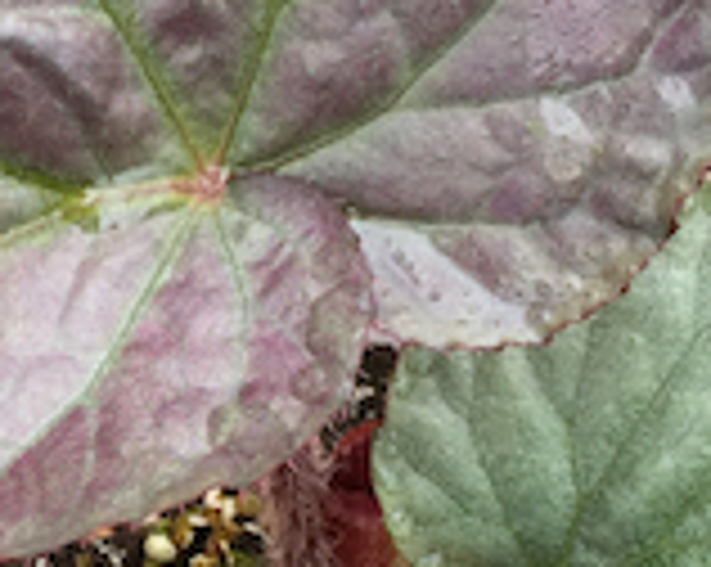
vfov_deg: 13.3
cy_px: 446
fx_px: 2417
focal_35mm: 115
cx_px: 50
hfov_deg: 16.5
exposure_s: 1/30
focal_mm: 4.15
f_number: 2.2
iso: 32
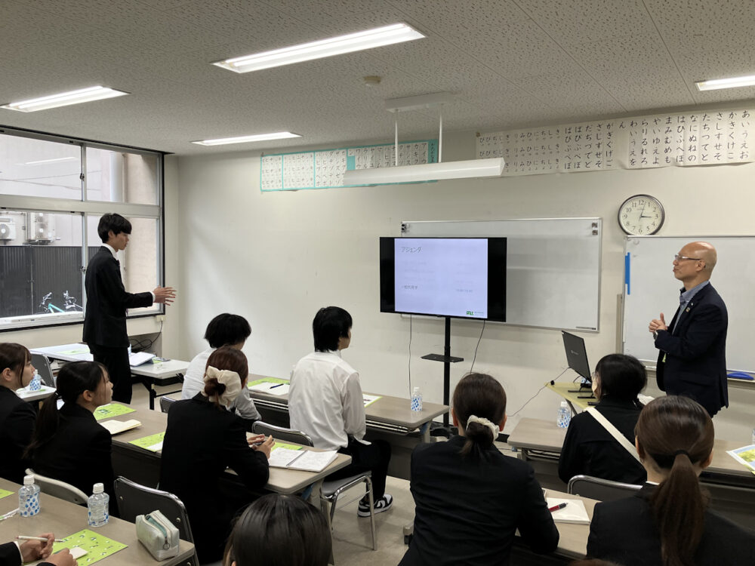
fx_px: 611
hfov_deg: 63.4
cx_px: 378
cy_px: 283
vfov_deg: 49.7
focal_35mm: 28
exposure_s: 1/120
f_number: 1.8
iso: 80
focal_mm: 3.99
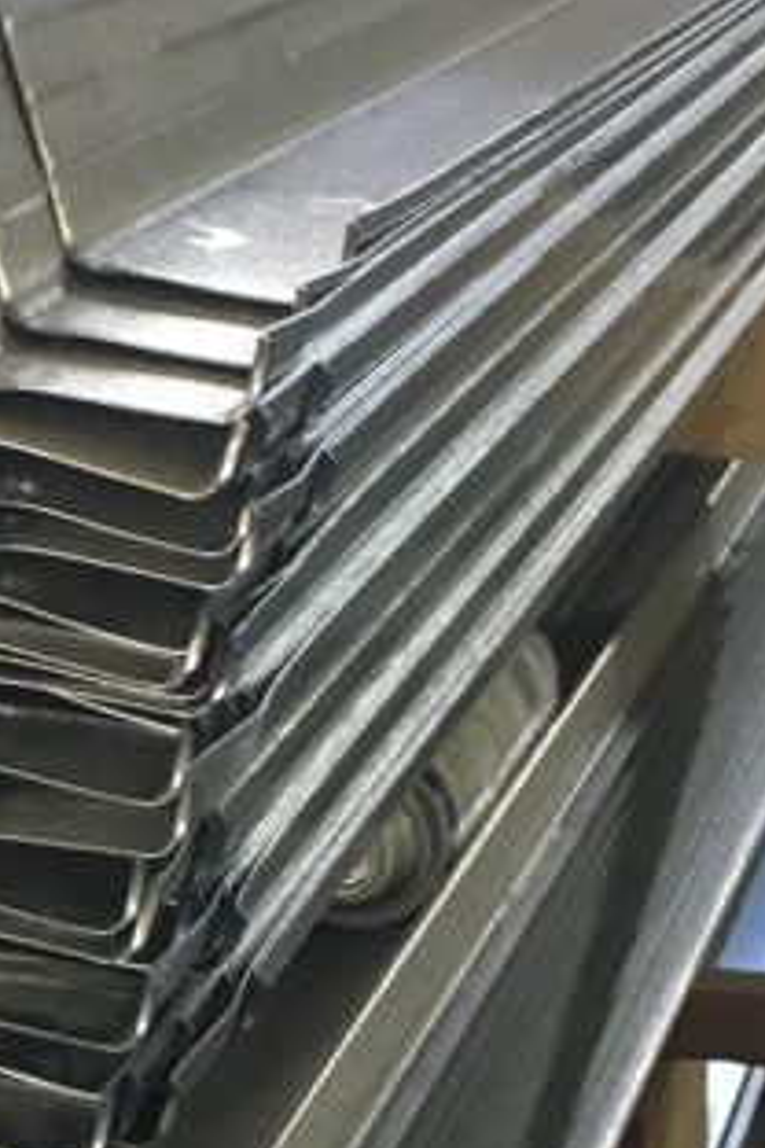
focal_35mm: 99
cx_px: -276
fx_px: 3155
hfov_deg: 13.3
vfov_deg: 20.4
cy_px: 876
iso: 160
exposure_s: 1/30
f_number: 2.2
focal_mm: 4.15
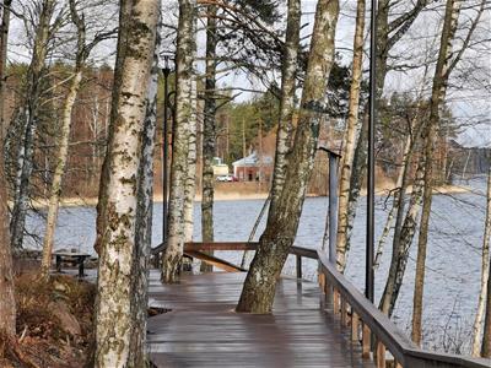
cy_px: 184
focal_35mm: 140
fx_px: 1986
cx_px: 246
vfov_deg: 10.6
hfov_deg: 14.1
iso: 50
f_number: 3.4
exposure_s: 1/237
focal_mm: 14.46
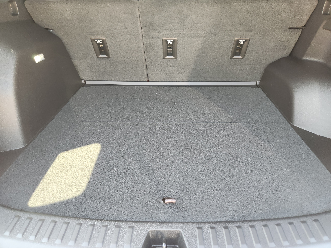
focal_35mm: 23
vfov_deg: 58.9
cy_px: 124
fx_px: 220
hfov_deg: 73.9
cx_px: 166
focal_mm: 5.4
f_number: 1.8
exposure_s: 1/120
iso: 160
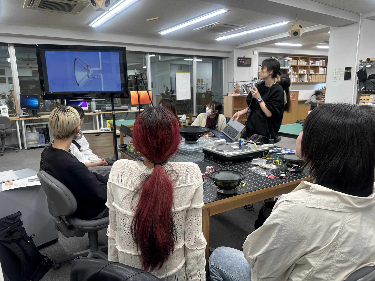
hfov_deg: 71.6
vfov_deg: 56.8
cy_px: 140
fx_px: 260
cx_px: 188
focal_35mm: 24
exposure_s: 1/100
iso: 125
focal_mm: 6.86
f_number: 1.78
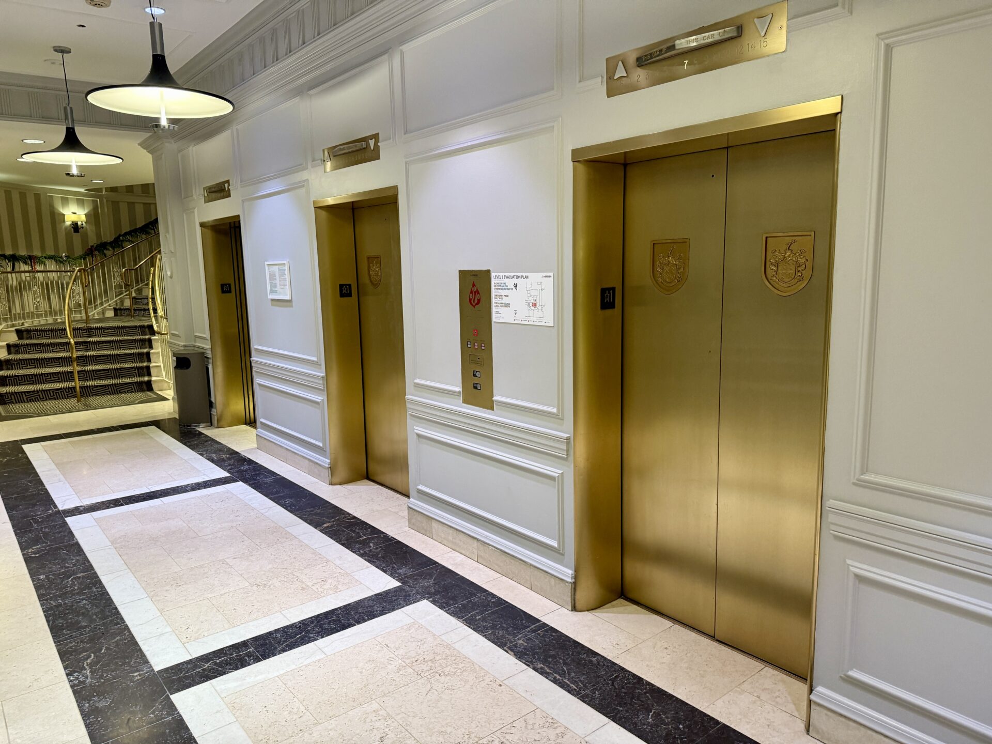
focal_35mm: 24
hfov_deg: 71.6
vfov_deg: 56.8
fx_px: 688
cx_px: 496
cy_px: 372
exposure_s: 1/60
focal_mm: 6.76
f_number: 1.78
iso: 250
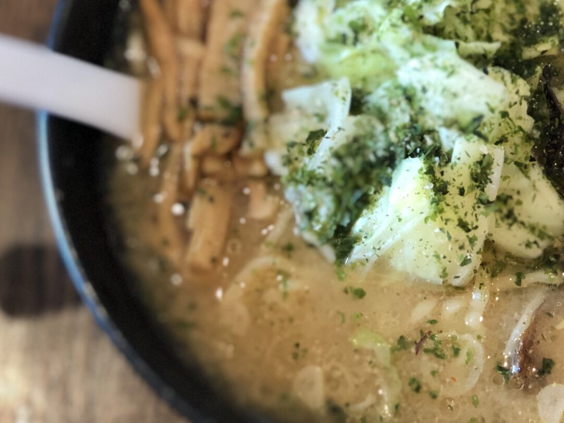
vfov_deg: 12.0
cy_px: 52
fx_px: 2004
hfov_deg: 16.0
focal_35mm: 123
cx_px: 388
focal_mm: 6
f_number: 2.4
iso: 125
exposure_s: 1/33
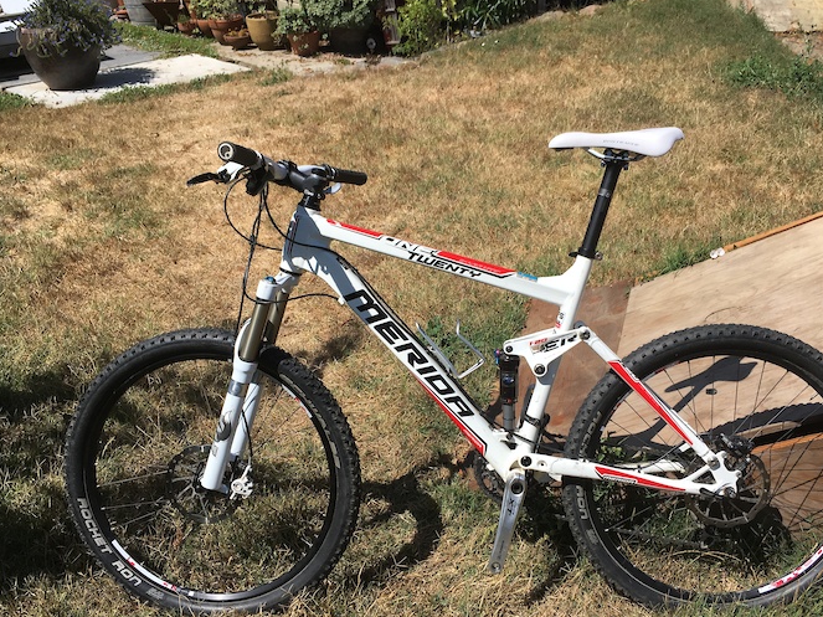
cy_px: 341
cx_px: 437
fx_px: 832
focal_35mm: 35
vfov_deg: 40.6
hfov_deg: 52.6
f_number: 2.2
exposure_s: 1/2079
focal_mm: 4.15
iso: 25
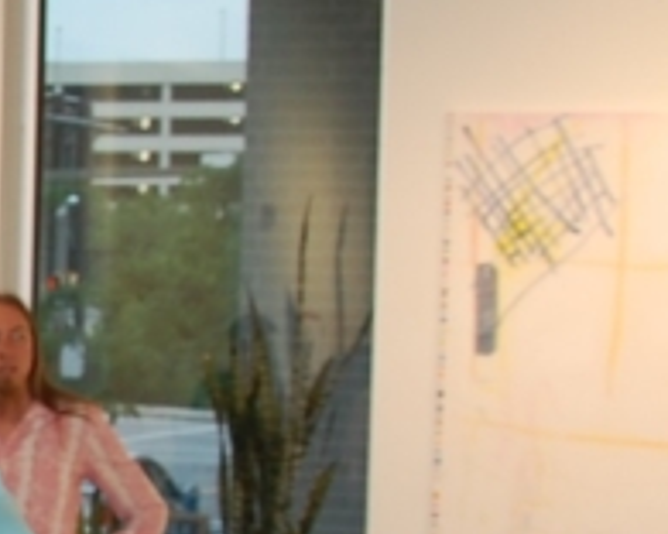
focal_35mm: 130
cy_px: 683
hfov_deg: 13.9
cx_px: -329
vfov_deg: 11.6
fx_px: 2570
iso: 400
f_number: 3.8
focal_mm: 18
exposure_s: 1/60
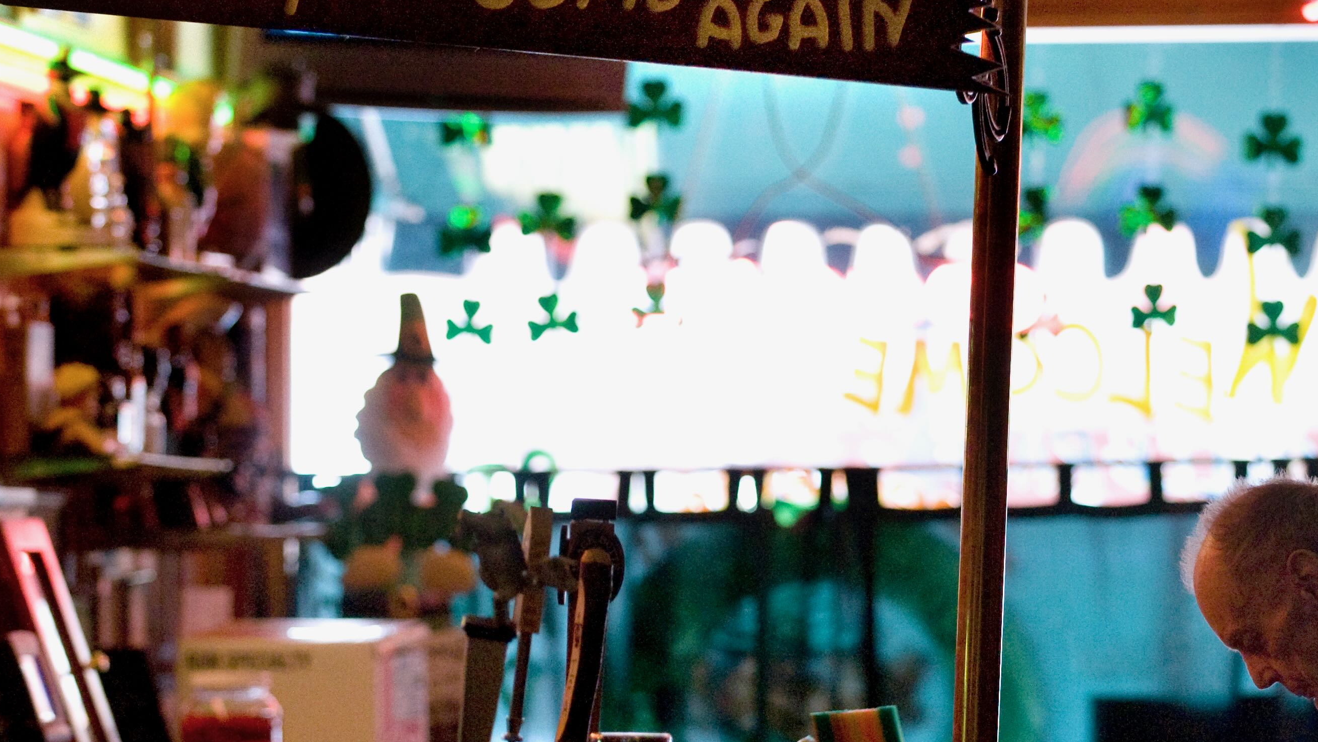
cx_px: 829
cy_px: 474
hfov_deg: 7.0
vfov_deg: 3.9
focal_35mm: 308
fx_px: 10764
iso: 800
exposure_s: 1/180
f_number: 2.8
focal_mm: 120
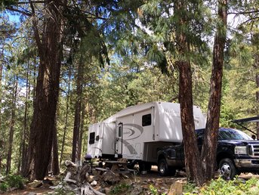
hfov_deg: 41.5
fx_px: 337
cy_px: 73
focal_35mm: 45
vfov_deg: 32.1
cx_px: 86
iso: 25
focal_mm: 4.15
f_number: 2.2
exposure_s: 1/420
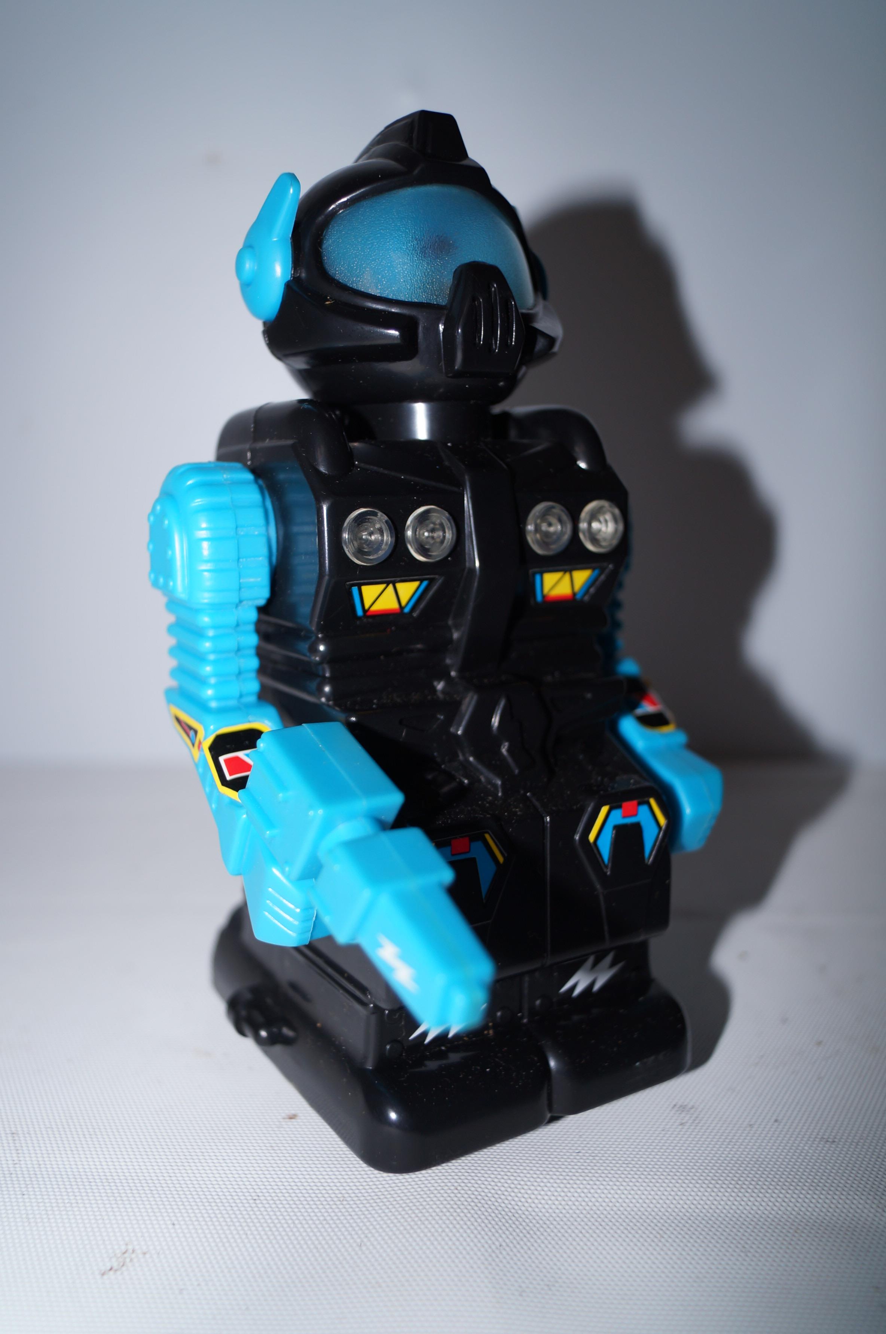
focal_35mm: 30
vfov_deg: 62.0
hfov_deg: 43.5
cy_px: 667
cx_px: 443
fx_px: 1111
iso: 100
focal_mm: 20
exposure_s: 1/160
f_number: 4
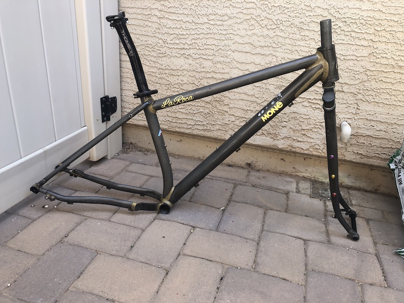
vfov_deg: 49.7
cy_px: 152
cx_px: 202
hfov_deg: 63.4
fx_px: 327
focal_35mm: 28
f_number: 1.8
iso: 20
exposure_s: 1/121
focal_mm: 3.99
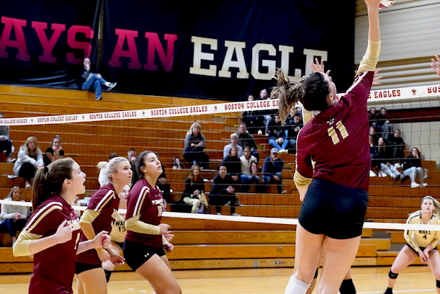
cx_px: 249
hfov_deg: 28.0
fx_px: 880
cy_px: 175
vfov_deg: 18.9
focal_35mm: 72
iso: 10000
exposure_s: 1/1250
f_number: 4
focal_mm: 44
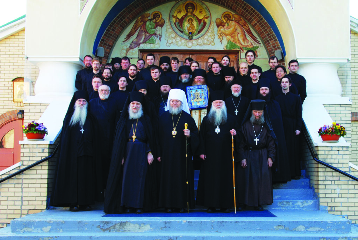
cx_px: 179
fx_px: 403
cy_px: 120
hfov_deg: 47.9
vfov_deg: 33.1
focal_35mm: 40
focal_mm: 27
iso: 100
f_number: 8
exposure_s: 1/30
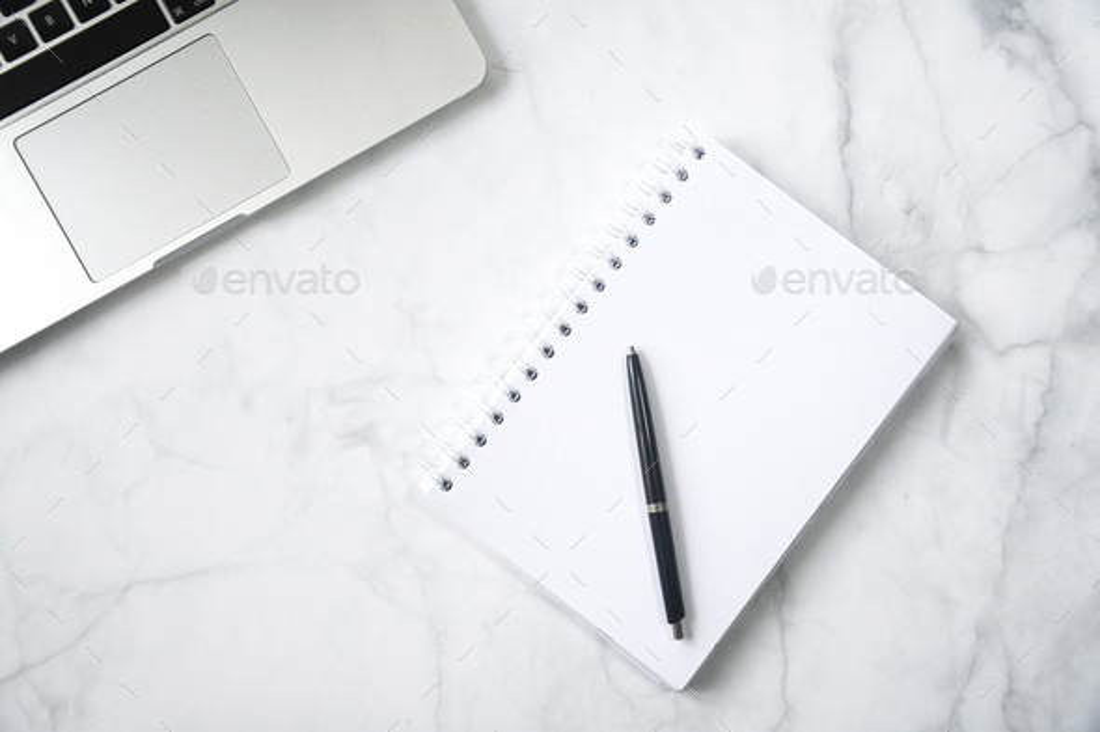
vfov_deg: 31.9
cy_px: 366
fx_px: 1283
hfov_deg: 46.4
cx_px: 550
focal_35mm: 42
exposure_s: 1/80
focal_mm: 28
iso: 560
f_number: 4
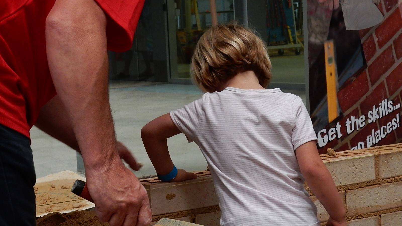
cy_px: 142
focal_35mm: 108
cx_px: 201
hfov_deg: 19.8
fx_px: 1151
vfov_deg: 11.2
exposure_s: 1/80
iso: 400
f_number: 5.3
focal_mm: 17.6
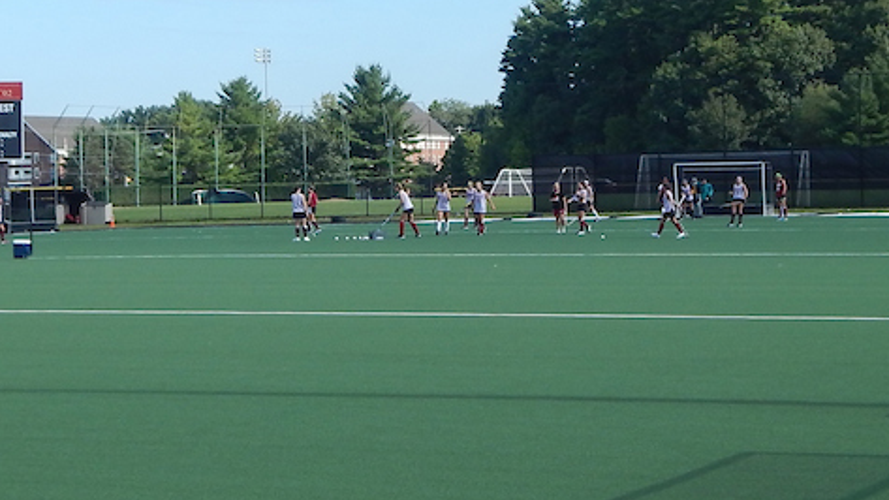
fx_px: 2475
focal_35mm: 105
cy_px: 128
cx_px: 344
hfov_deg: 20.3
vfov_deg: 11.5
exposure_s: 1/1000
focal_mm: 6.8
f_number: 3.4
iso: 125
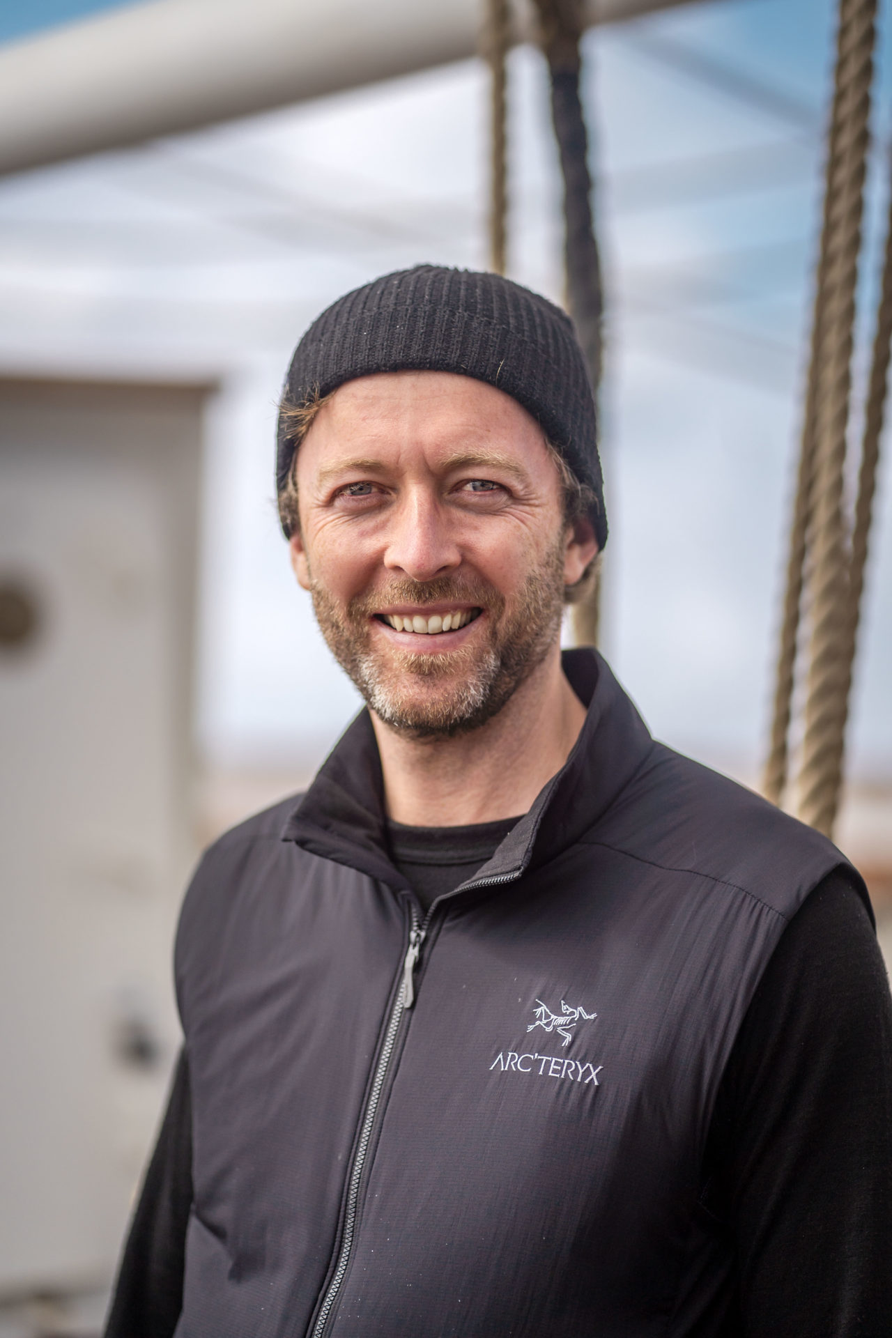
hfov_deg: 16.1
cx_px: 446
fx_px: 3159
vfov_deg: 23.9
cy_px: 669
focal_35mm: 85
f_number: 1.8
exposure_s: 1/6400
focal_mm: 85
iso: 100
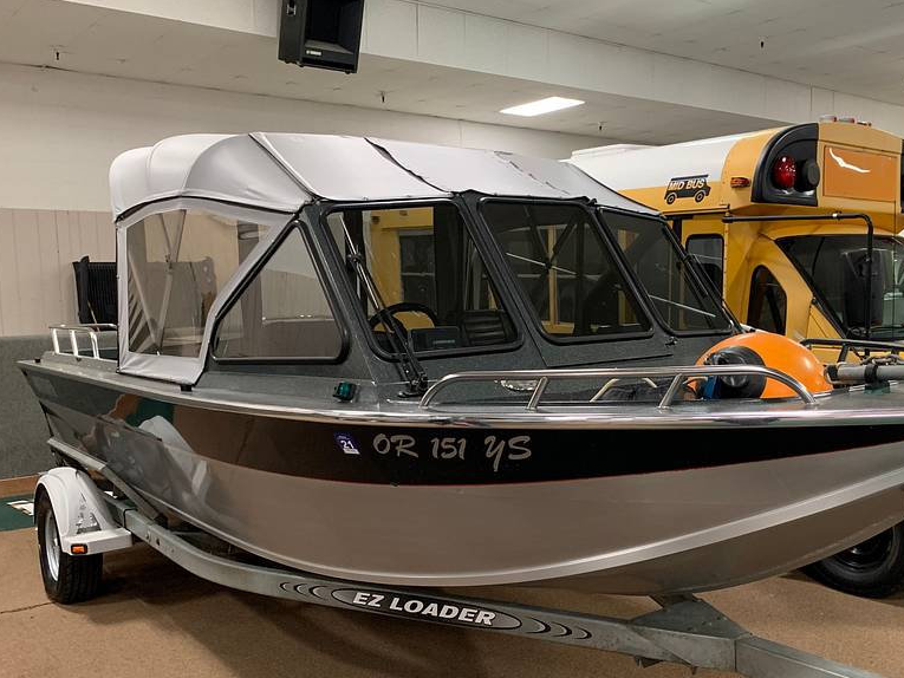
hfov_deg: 53.5
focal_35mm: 34
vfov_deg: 41.7
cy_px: 384
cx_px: 546
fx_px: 888
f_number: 1.8
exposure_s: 1/40
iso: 400
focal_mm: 4.25
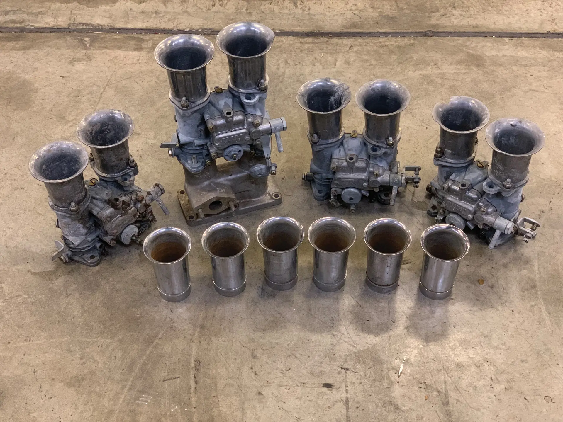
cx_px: 282
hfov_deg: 36.8
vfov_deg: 28.0
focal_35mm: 52
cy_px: 211
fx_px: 846
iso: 400
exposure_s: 1/60
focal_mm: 6
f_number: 2.4
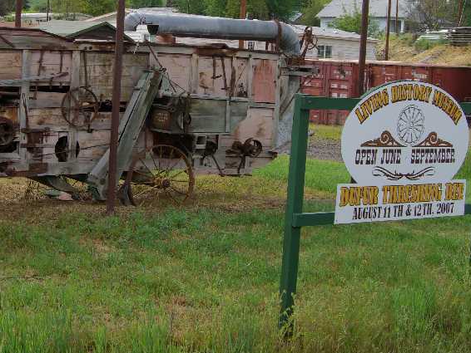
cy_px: 116
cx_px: 146
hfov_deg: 29.5
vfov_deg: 22.5
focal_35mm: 65
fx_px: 885
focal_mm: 9.6
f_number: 3.1
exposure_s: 1/400
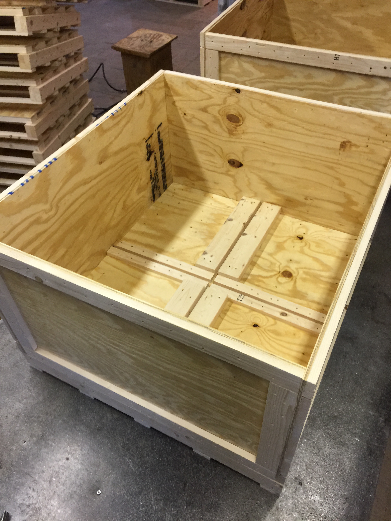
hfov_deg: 48.2
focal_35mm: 29
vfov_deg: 61.7
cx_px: 196
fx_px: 437
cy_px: 260
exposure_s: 1/30
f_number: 2.2
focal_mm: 4.15
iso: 50
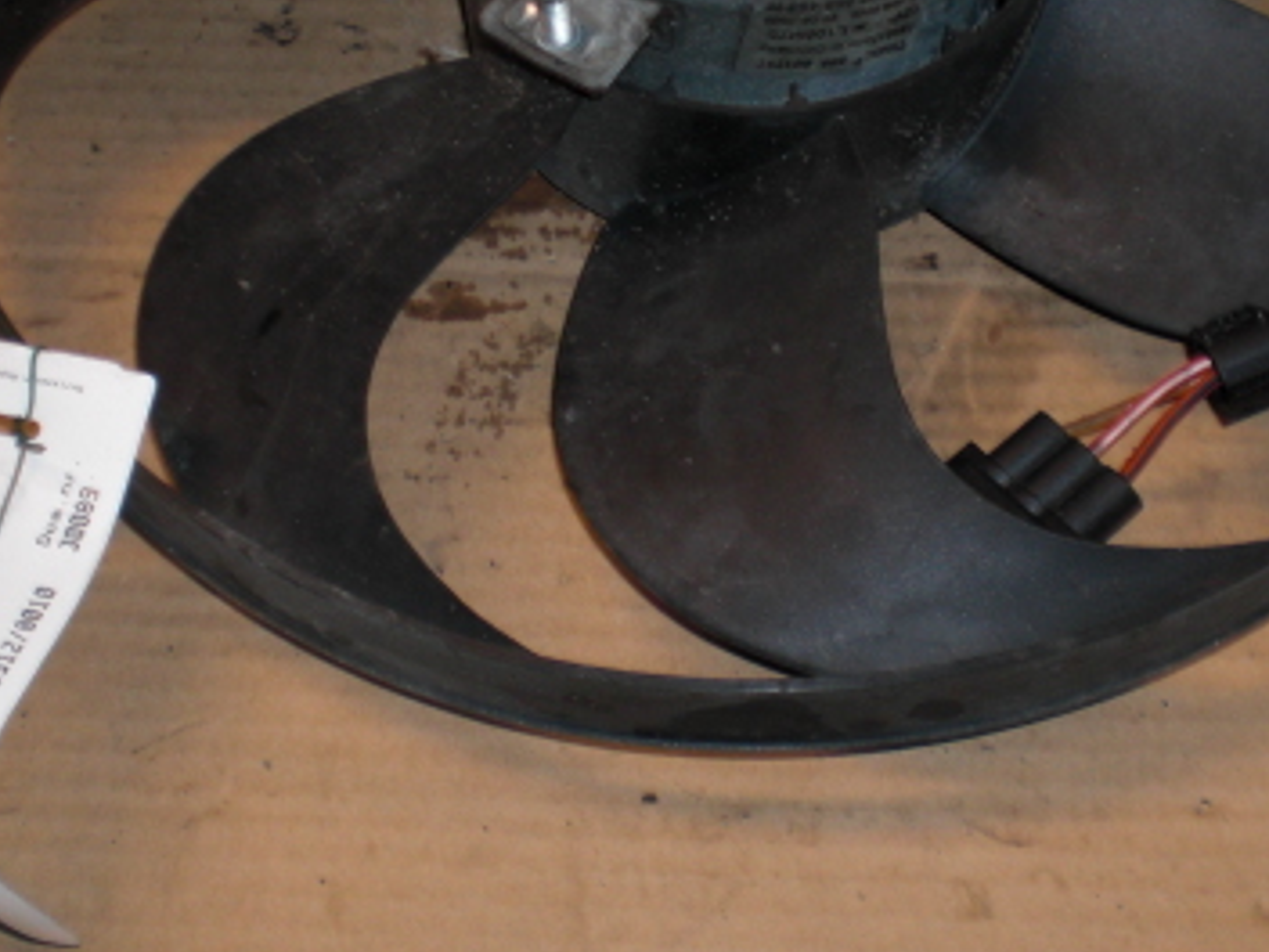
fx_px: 2529
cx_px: 634
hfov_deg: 28.2
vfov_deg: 21.1
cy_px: 191
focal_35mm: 69
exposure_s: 1/60
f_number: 3.1
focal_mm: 6.3
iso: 100
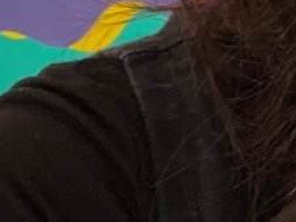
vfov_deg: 8.8
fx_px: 1325
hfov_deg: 10.5
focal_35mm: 155
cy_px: -277
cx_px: 759
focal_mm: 2.71
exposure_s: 1/30
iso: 320
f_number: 2.2
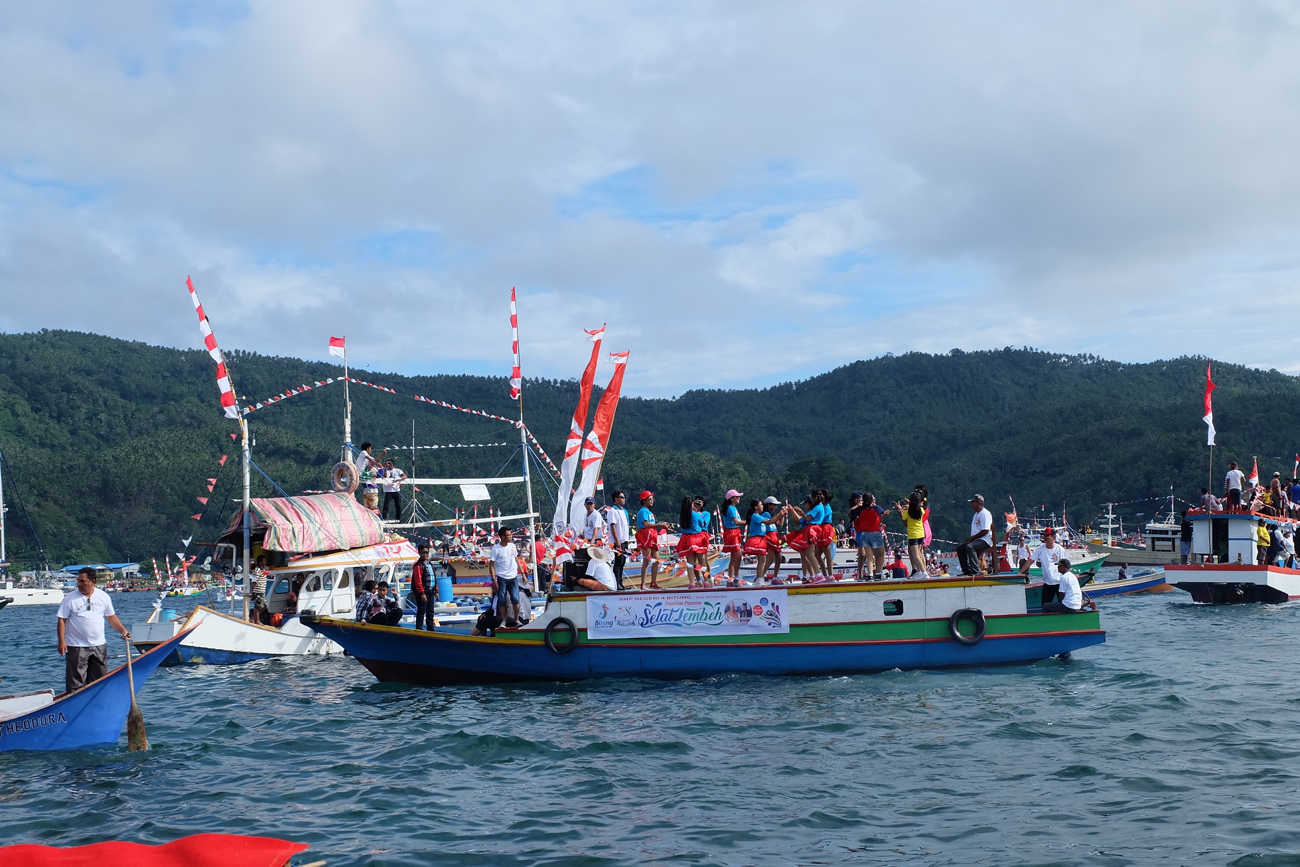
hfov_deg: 37.5
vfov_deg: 25.5
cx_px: 650
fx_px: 1914
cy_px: 434
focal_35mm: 53
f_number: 11
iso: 400
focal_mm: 35.5
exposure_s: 1/400
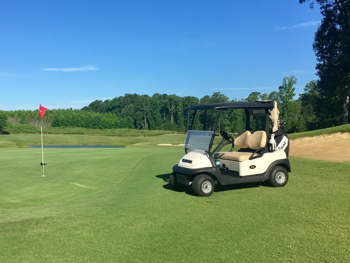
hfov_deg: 44.4
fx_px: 425
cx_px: 128
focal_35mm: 42
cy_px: 156
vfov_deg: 34.3
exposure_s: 1/1570
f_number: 2.2
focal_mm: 4.15
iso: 25
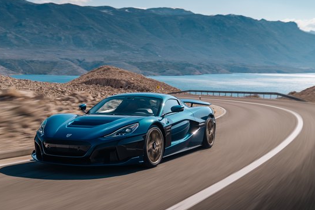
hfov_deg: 41.1
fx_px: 420
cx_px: 155
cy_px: 115
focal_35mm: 48
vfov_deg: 28.1
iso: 50
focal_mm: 37
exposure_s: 1/60
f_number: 2.8
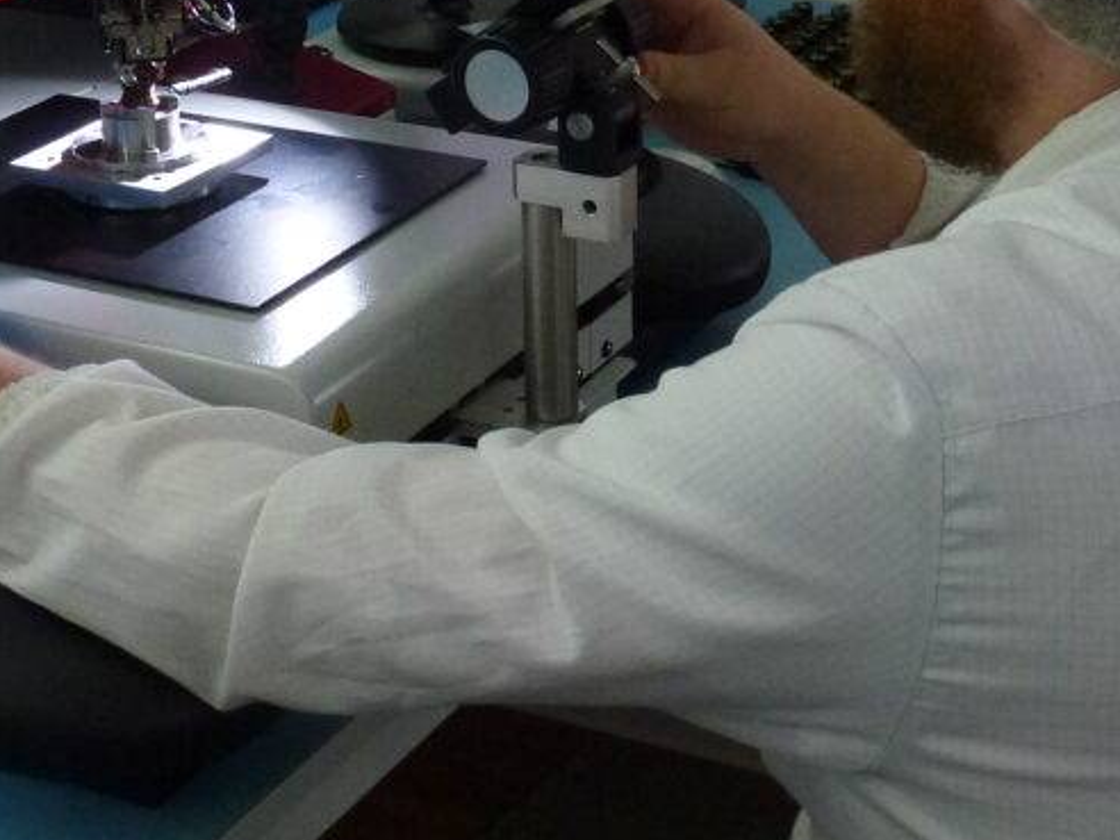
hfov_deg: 24.8
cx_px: 321
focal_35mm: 78
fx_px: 2524
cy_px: -107
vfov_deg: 18.1
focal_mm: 5.4
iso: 320
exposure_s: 1/60
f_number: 3.5
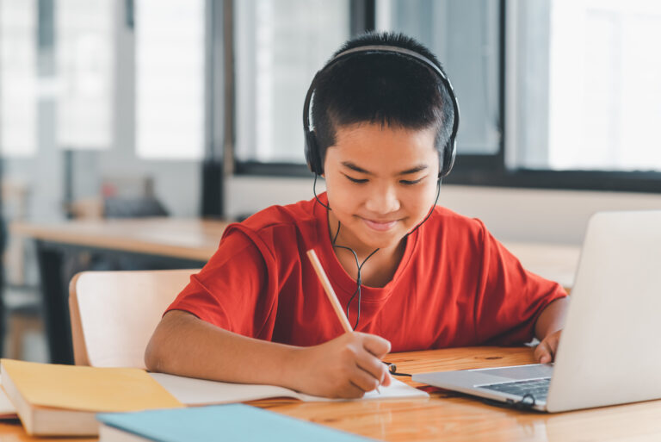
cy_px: 221
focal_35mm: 85
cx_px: 330
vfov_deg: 16.1
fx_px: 1562
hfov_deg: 23.9
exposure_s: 1/160
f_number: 2.8
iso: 320
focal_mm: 85
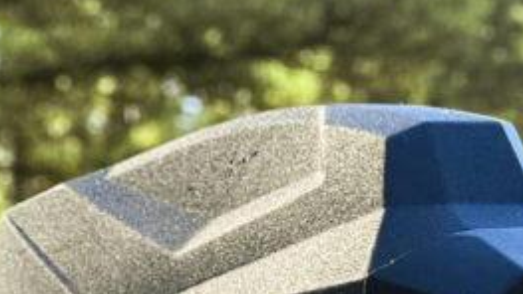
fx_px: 3537
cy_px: 449
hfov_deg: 8.4
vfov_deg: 4.7
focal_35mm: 255
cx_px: 523
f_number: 2.8
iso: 64
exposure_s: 1/121
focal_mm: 9
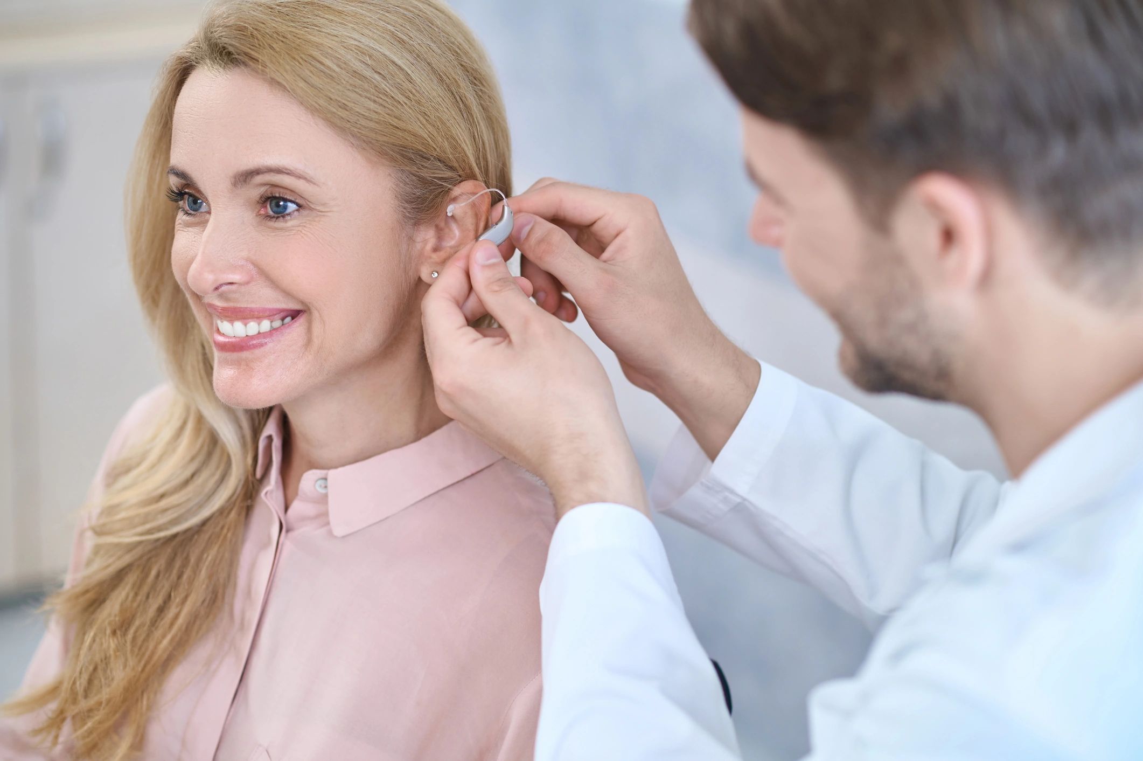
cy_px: 380
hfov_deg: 23.9
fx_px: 2697
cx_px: 572
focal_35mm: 85
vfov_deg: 16.1
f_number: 2.5
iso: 320
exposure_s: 1/160
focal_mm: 85
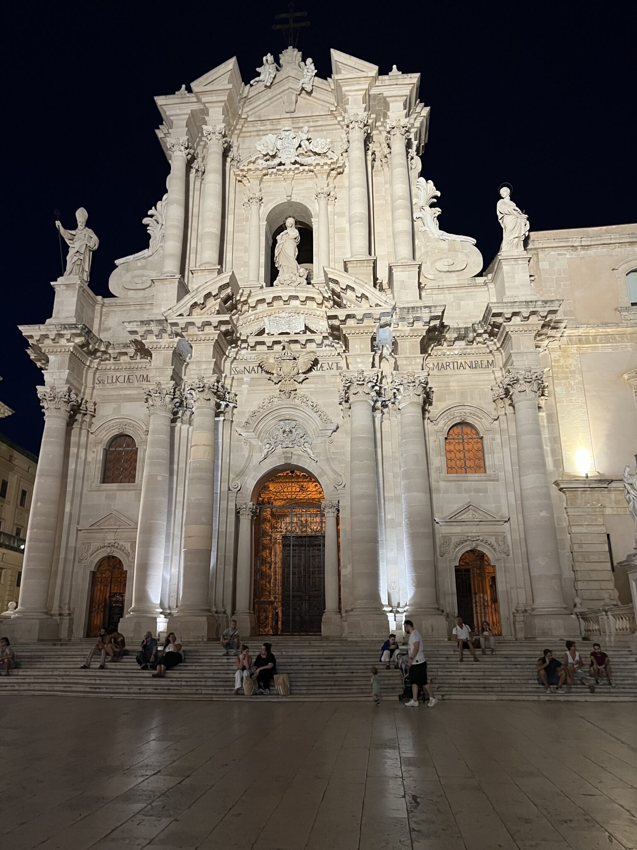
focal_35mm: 26
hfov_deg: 53.1
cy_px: 425
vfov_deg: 67.3
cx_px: 318
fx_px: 638
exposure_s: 1/33
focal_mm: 5.7
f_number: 1.5
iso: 500
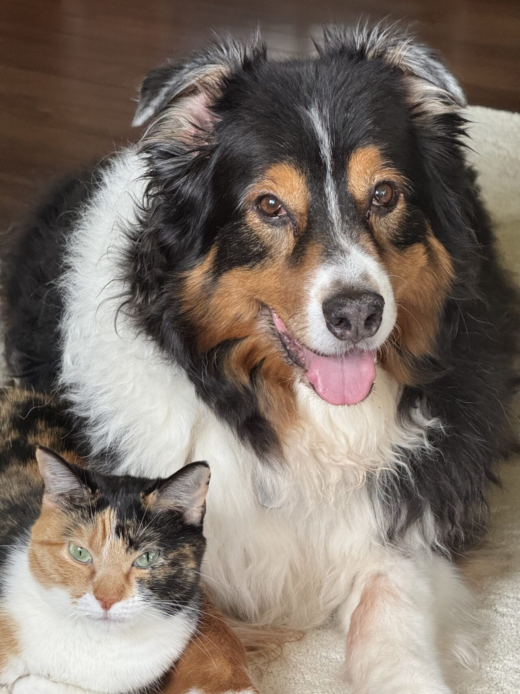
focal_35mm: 120
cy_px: 347
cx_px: 260
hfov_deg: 12.3
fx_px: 2404
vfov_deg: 16.4
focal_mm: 15.66
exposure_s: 1/120
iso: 320
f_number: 2.8
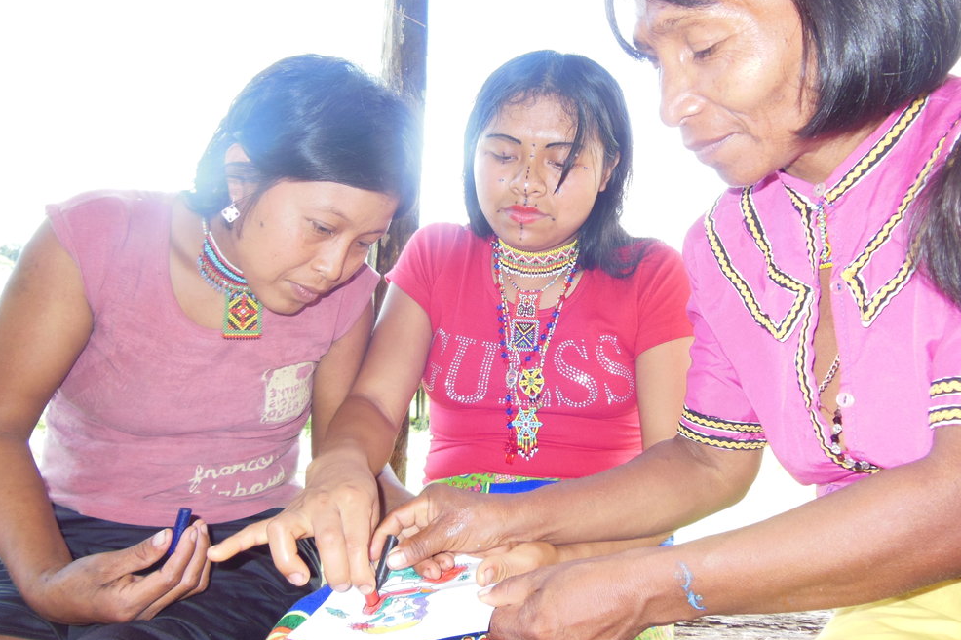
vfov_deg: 47.9
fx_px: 721
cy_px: 307
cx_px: 493
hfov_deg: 67.4
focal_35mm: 27
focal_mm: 4.5
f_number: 3.5
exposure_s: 1/60
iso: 125
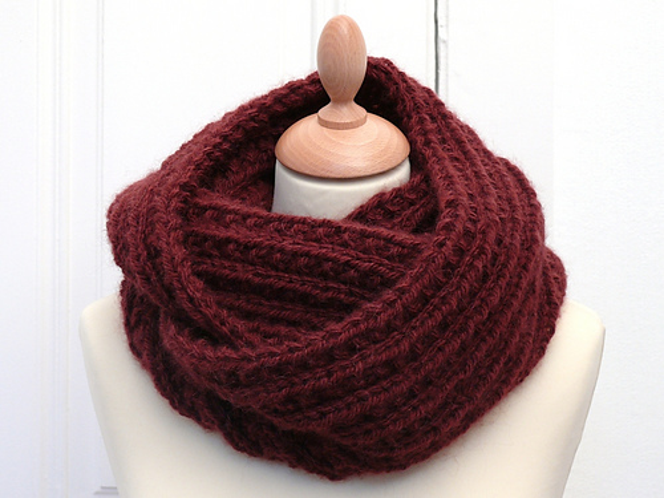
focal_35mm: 90
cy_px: 249
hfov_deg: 21.8
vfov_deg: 16.4
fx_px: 1726
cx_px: 332
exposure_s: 1/30
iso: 125
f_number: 3.2
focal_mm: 17.1
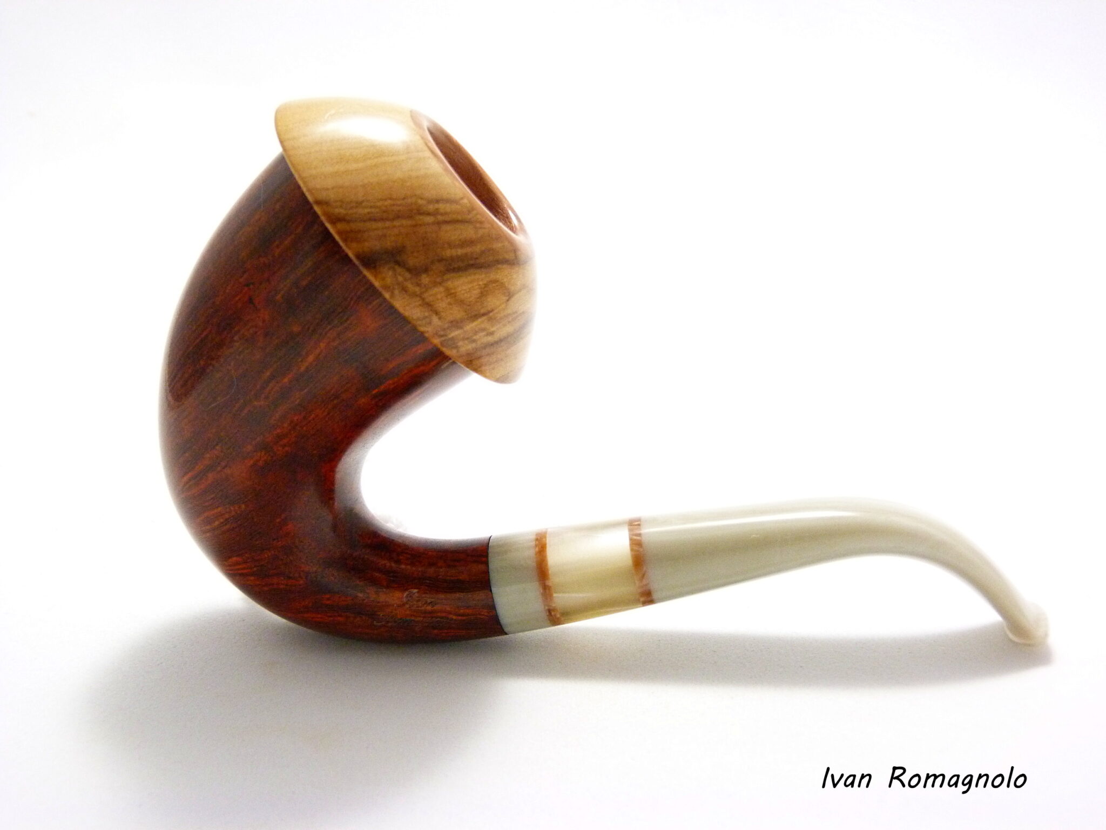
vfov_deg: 37.7
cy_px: 415
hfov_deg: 49.0
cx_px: 553
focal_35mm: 38
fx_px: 1214
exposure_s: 1/25
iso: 400
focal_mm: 6.8
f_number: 3.1
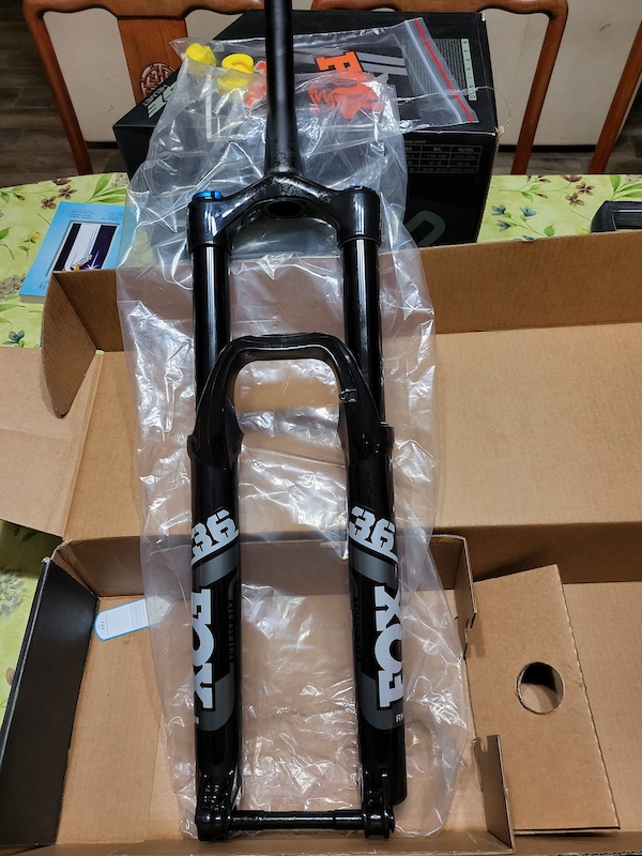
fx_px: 593
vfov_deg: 71.6
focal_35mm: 24
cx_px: 321
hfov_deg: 56.8
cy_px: 428
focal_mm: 5
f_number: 1.8
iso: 250
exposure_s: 1/40
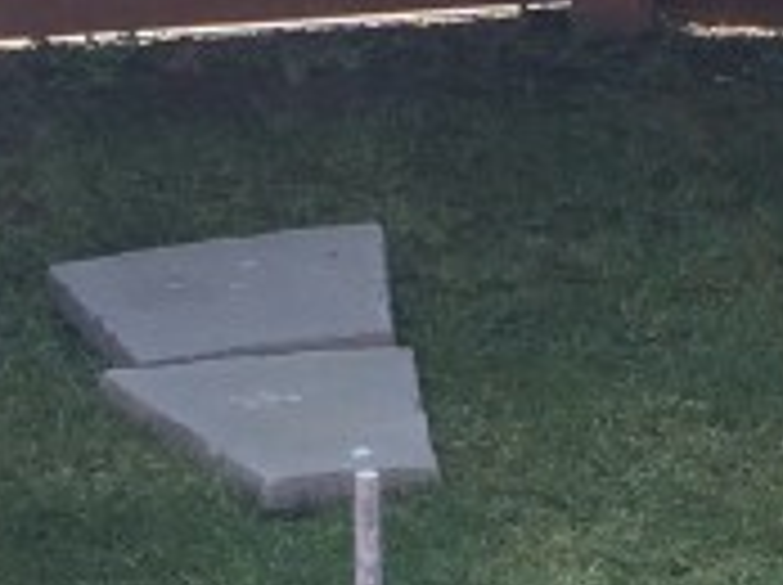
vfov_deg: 8.4
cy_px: 927
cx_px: 338
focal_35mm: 171
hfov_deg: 11.6
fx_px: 3863
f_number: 2.2
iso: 32
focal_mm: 4.15
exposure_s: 1/387
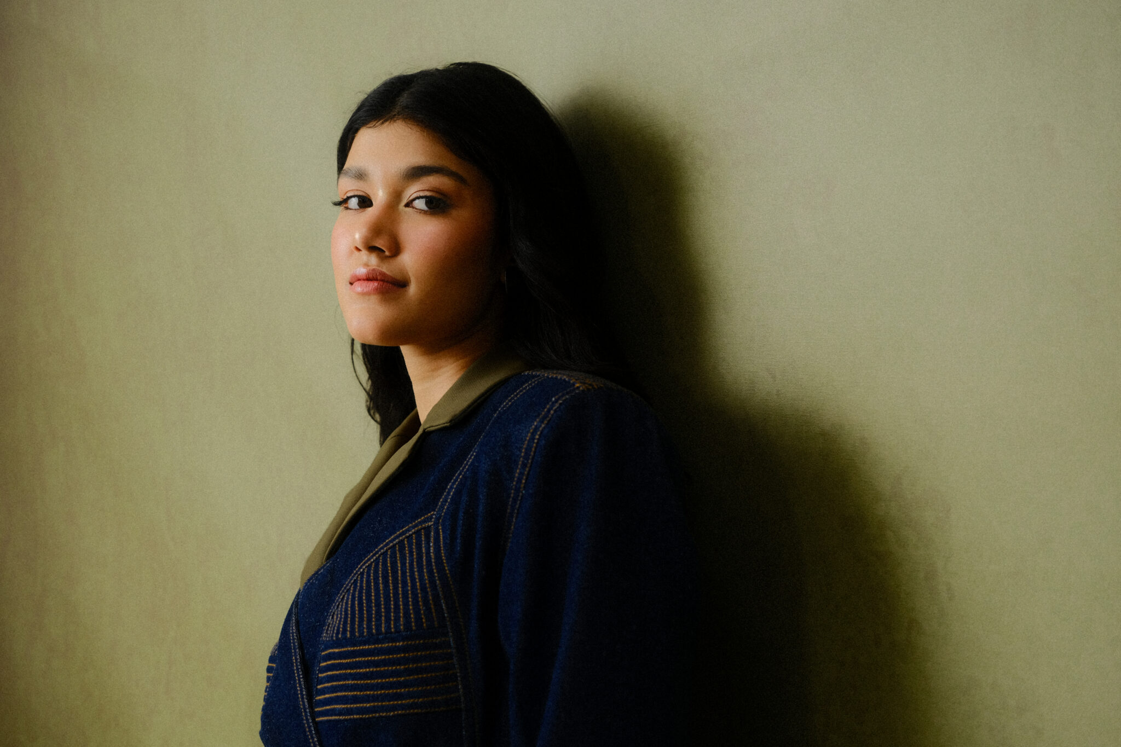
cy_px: 374
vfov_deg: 32.6
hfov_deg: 47.4
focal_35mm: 41
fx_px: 1276
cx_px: 560
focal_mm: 27
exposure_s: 1/125
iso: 500
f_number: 2.8
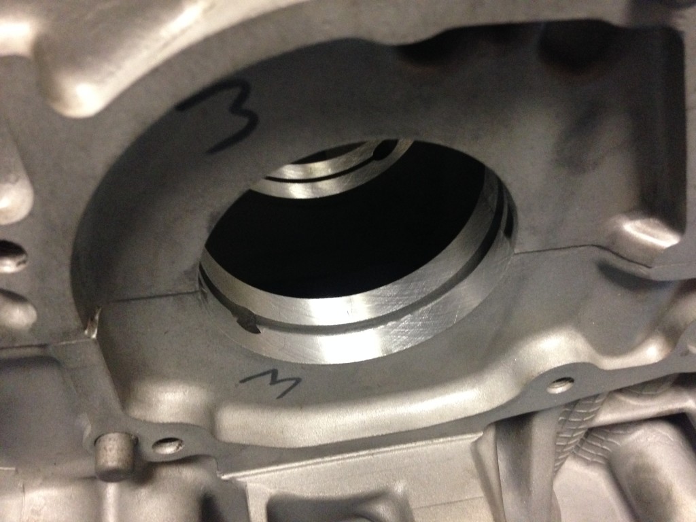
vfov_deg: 42.9
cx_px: 348
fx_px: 664
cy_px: 261
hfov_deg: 55.4
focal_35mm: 33
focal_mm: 4.12
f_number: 2.4
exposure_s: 1/20
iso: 400
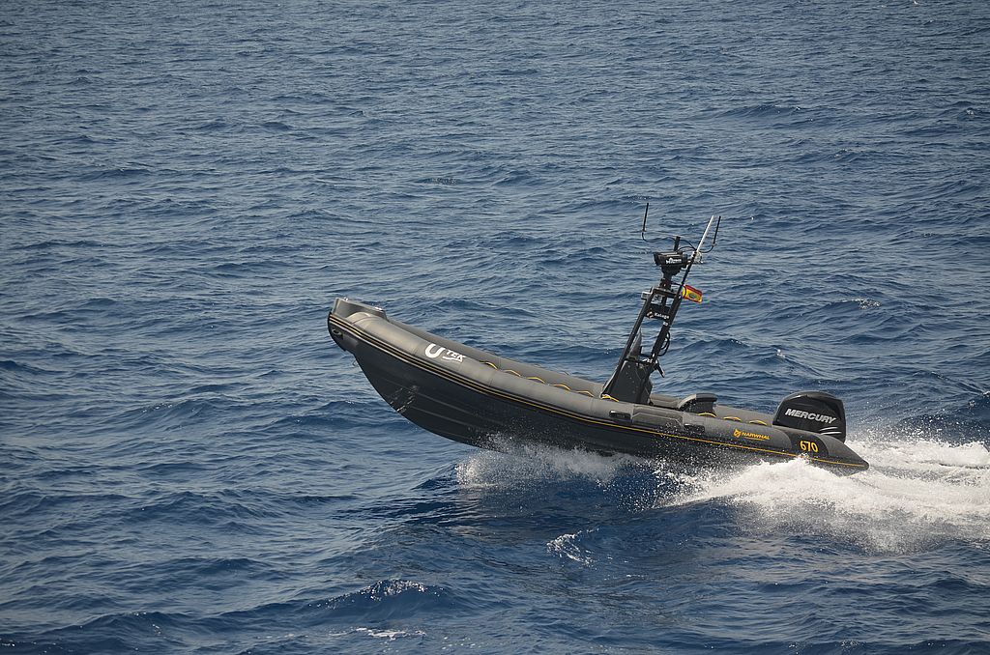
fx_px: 4322
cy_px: 328
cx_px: 495
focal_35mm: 158
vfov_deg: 8.7
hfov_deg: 13.1
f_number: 5.6
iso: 200
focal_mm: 105
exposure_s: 1/1250
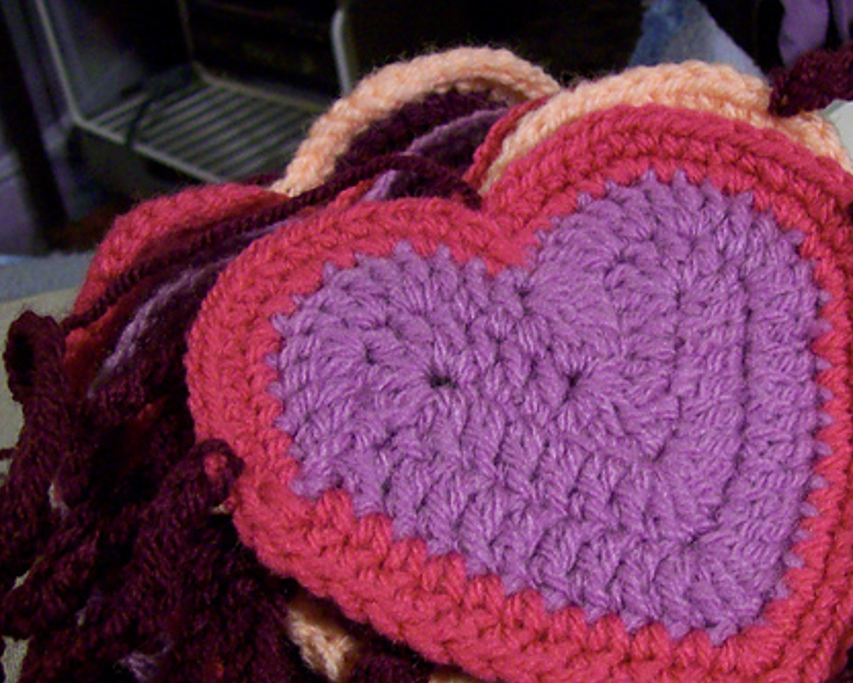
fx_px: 1364
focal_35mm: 54
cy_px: 478
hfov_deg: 34.5
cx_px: 556
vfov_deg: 27.9
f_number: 2.7
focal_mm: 6
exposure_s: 1/8
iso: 200
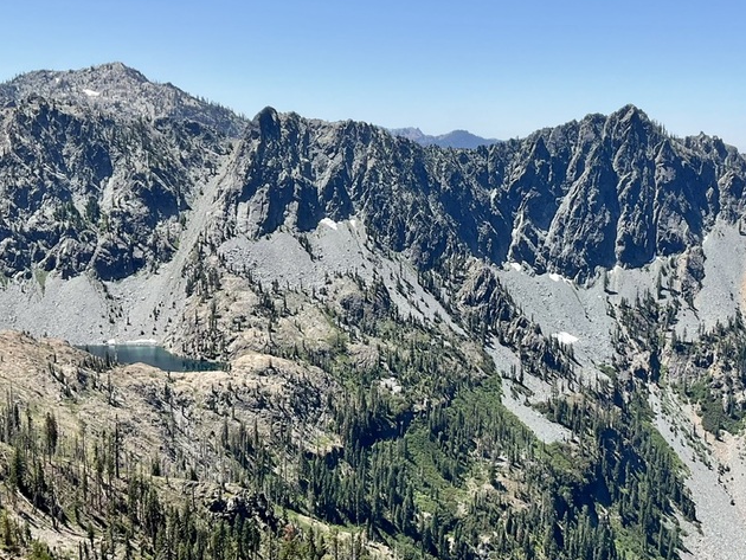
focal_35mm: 46
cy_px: 279
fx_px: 992
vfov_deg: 31.5
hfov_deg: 40.9
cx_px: 474
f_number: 1.8
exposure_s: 1/1626
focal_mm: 3
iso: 25
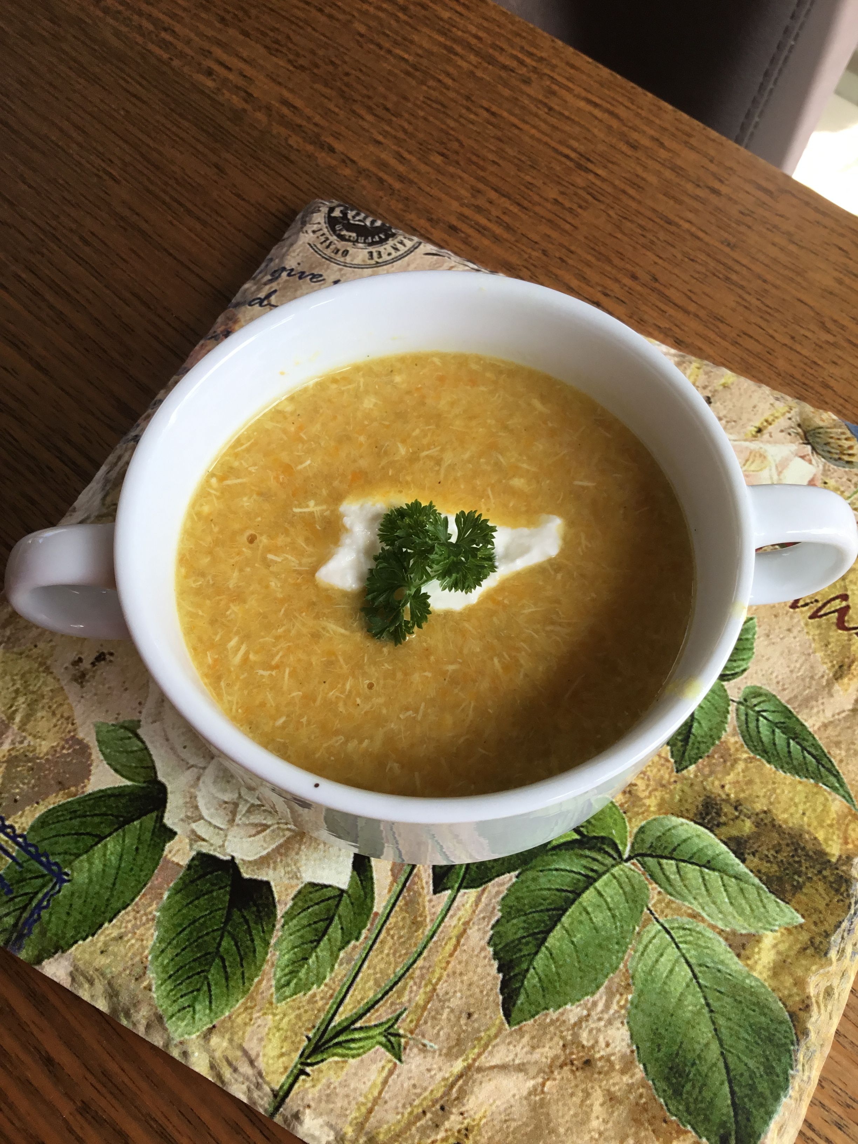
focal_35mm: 31
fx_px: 1024
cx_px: 429
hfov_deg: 45.4
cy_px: 572
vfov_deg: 58.4
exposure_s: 1/100
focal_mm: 3.3
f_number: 2.4
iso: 32
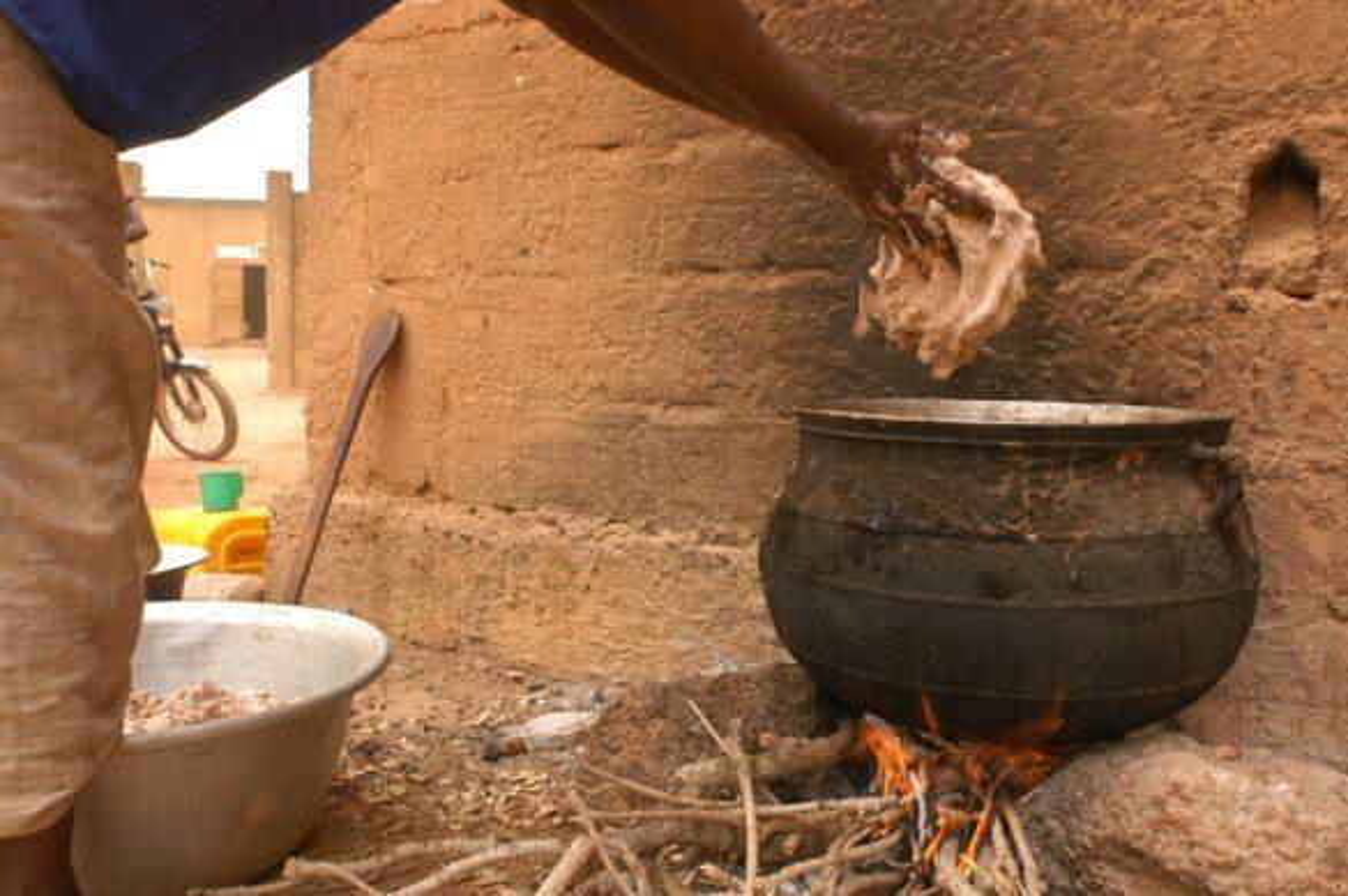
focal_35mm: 30
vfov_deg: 43.5
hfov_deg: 62.0
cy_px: 448
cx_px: 674
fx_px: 1122
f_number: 6.3
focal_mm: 20
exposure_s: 1/160
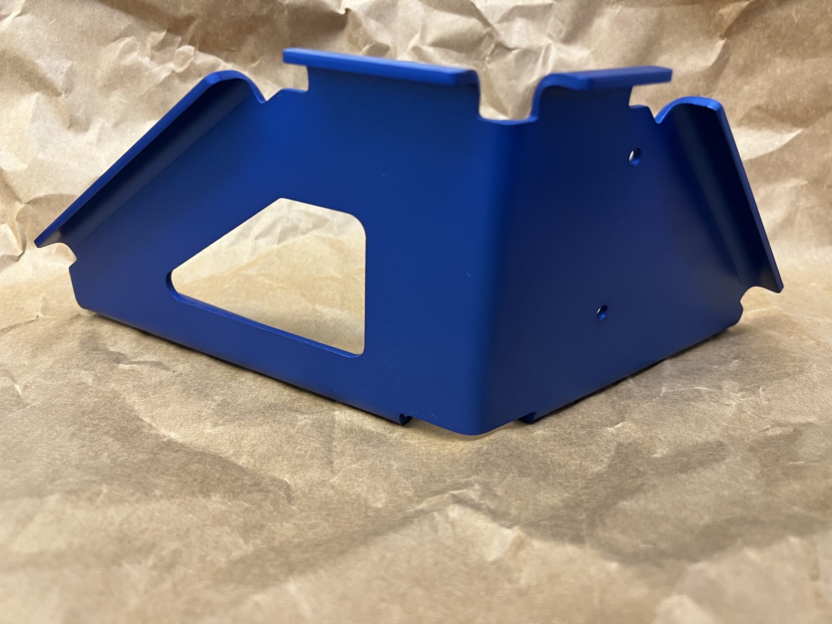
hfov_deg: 67.3
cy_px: 312
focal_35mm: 26
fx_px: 625
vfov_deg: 53.1
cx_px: 416
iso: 250
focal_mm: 5.7
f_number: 1.5
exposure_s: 1/60
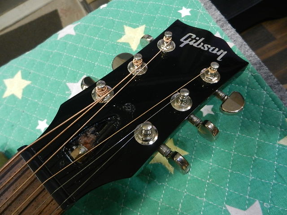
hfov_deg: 69.4
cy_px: 108
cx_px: 144
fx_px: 207
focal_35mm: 25
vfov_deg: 54.9
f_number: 3.5
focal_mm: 4.5
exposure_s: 1/13
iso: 400
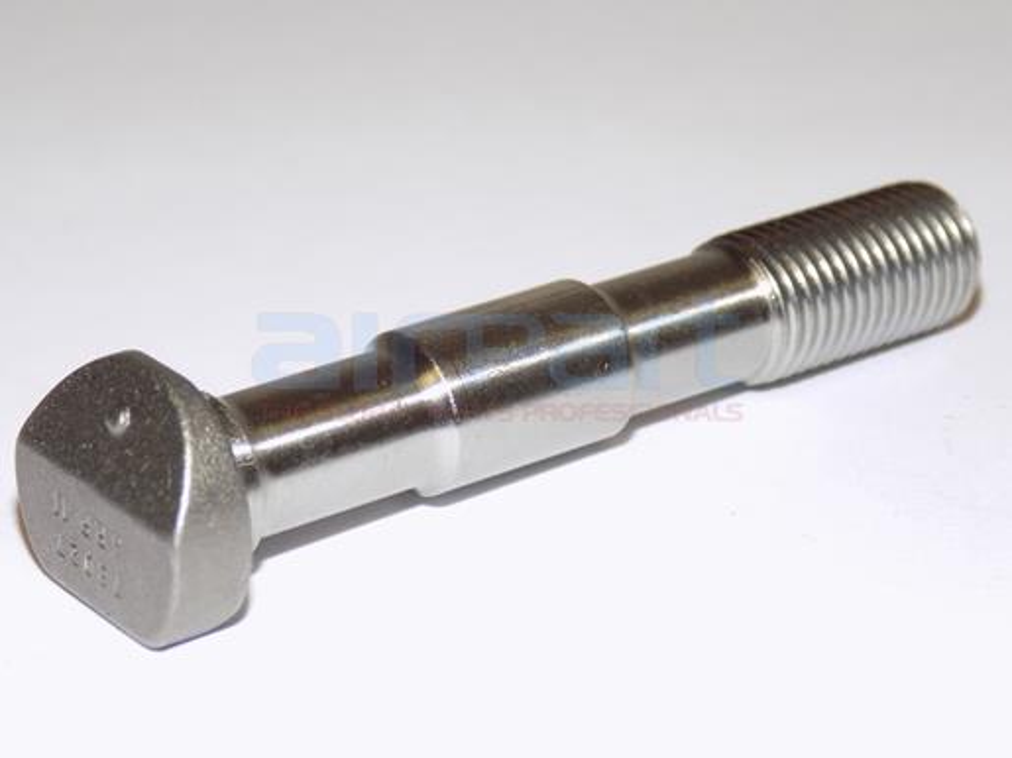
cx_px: 506
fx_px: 3449
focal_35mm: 118
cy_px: 379
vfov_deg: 12.6
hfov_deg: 16.7
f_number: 4.8
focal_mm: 20.9
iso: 200
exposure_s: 1/30
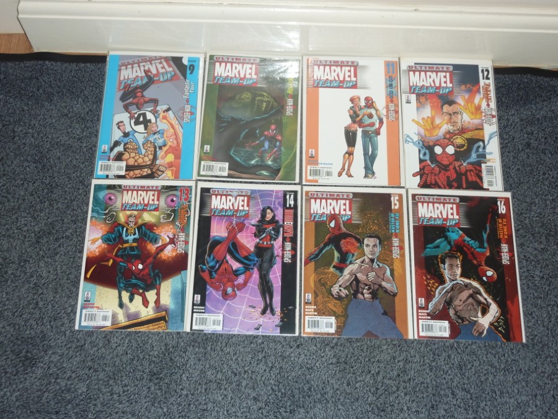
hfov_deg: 42.1
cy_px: 210
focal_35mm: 45
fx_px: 725
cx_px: 279
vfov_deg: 32.2
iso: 125
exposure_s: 1/30
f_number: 3.7
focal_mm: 7.3
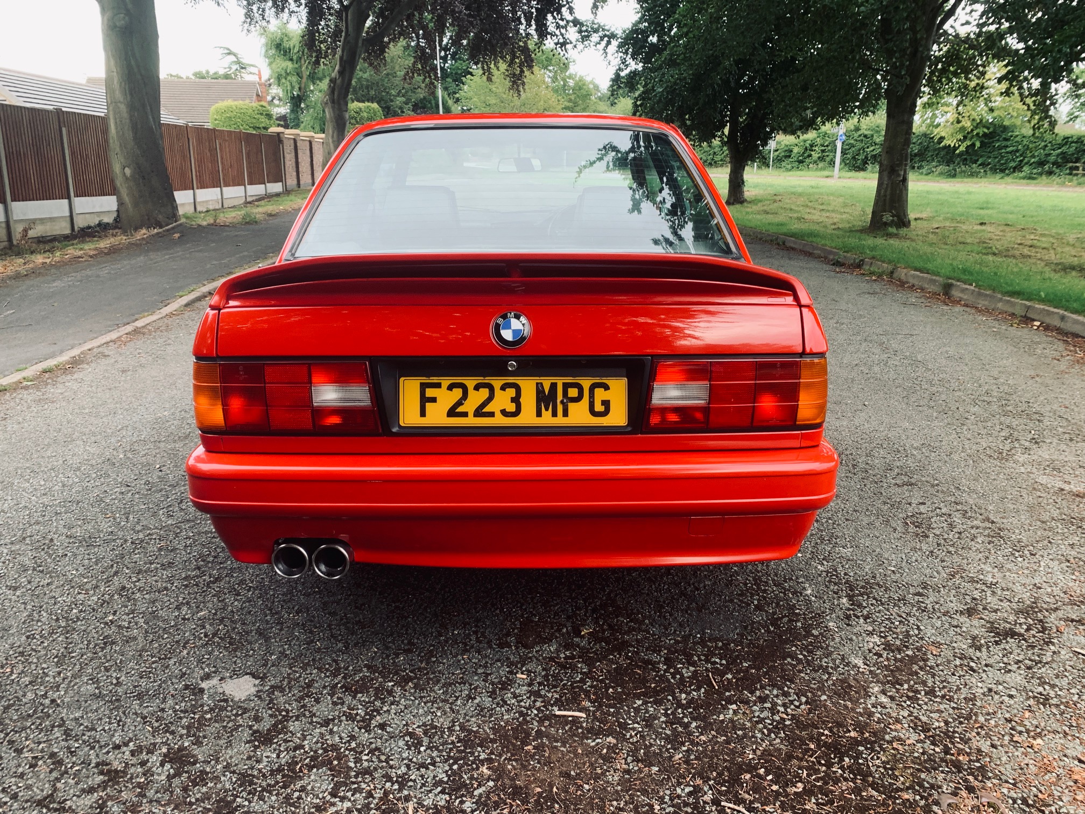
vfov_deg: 53.1
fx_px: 815
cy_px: 407
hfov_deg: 67.3
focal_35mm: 26
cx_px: 542
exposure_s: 1/73
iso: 100
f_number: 1.8
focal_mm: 4.25
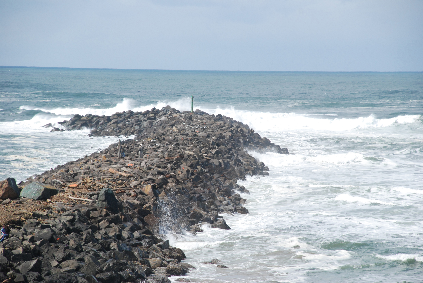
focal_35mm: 202
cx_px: 212
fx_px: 2382
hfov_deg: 10.1
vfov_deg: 6.8
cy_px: 142
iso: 640
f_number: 9
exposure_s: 1/1250
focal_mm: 135
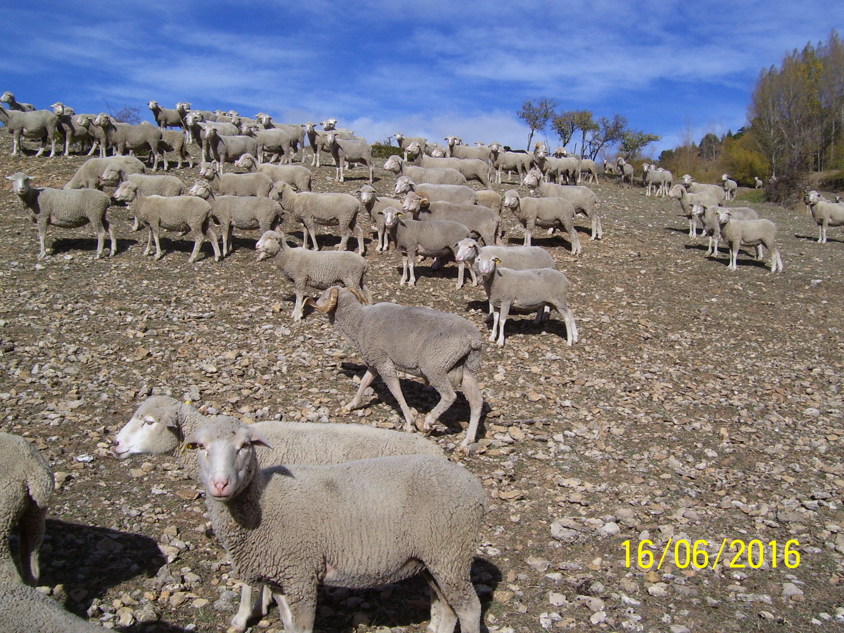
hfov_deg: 51.4
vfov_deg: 39.7
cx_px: 422
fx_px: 878
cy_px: 316
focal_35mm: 36
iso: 80
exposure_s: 1/1000
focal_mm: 6
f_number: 4.8
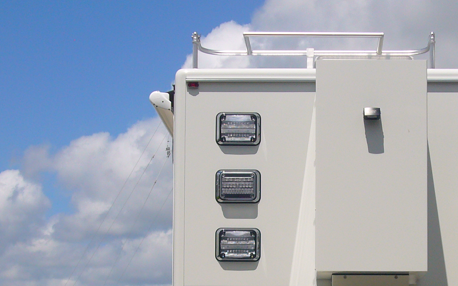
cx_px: 322
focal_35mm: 114
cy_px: 307
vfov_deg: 11.3
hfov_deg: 18.2
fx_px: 1423
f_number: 8
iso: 80
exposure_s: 1/400
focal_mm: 8.8
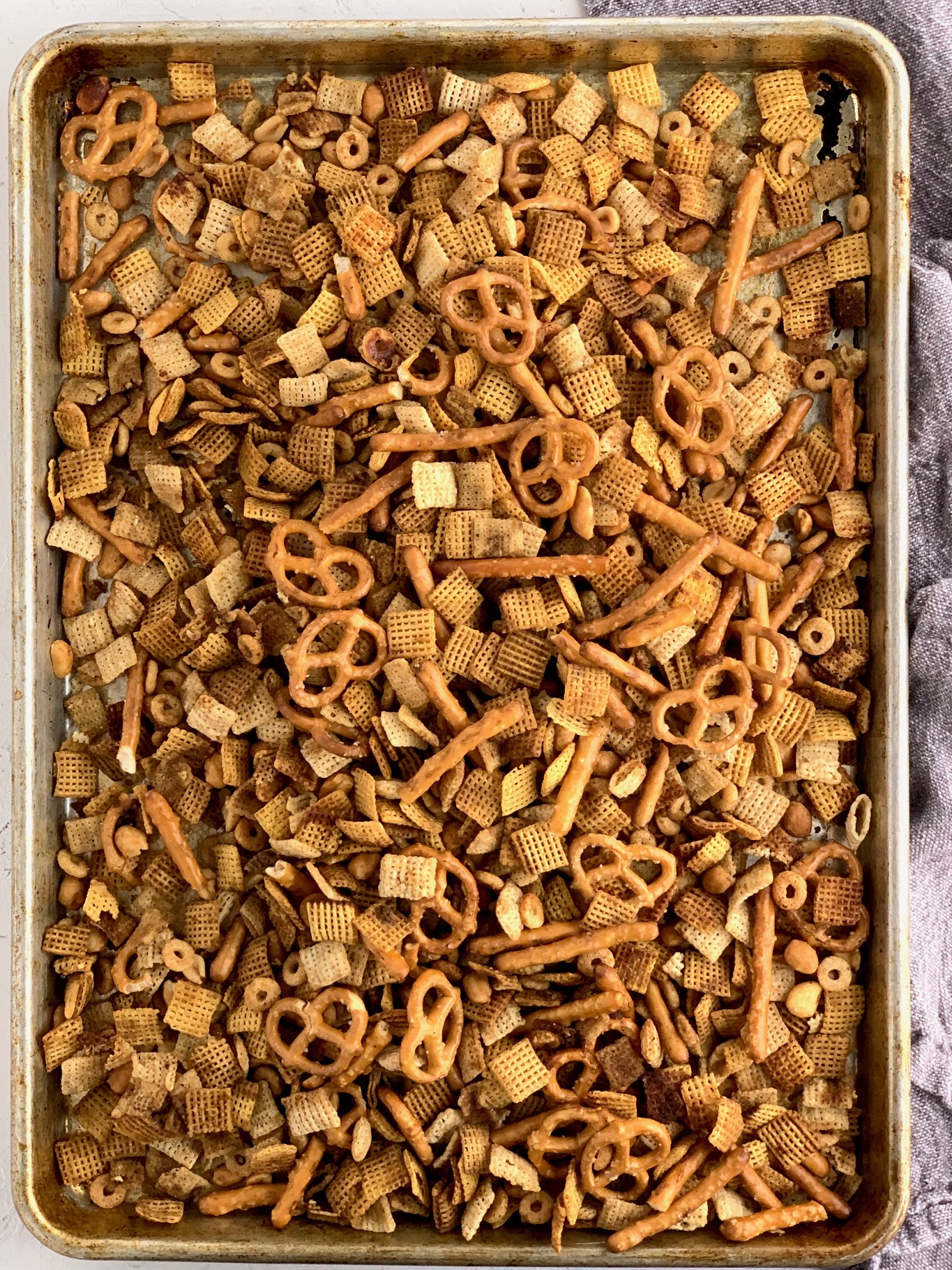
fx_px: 1907
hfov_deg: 28.0
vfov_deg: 36.8
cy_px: 635
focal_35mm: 52
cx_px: 476
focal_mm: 6
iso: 160
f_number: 2.4
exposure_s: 1/60
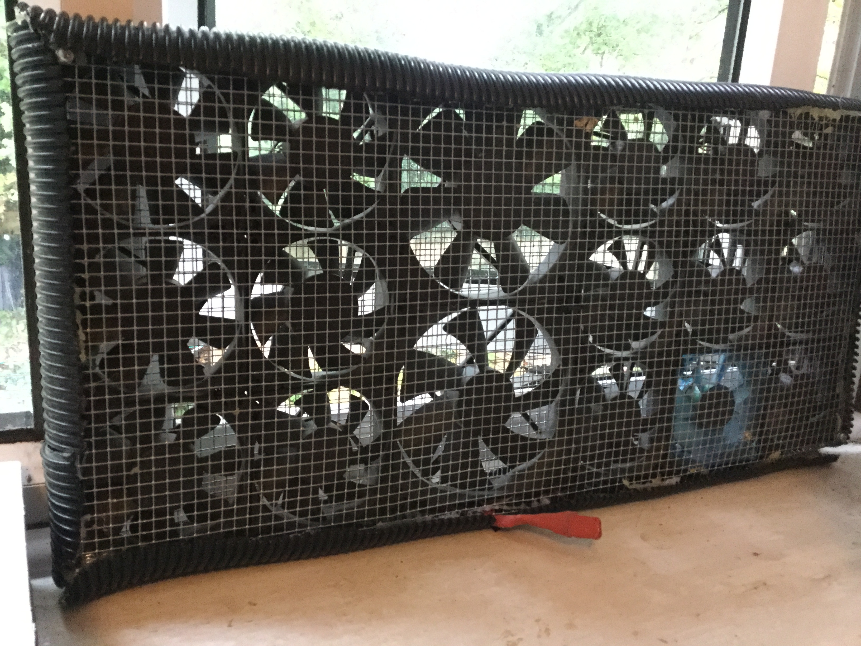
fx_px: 771
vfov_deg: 45.4
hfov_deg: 58.4
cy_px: 323
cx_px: 430
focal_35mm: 31
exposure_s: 1/17
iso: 320
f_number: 2.4
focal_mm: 3.3
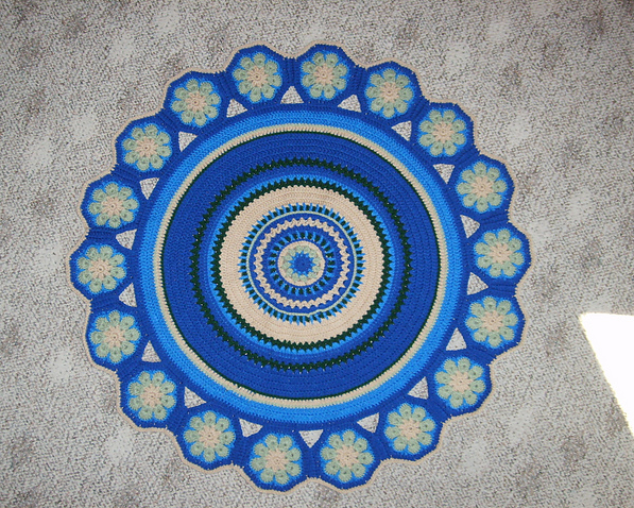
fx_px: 845
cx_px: 312
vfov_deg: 33.5
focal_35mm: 45
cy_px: 254
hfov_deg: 41.1
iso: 100
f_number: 3
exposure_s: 1/45
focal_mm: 7.2
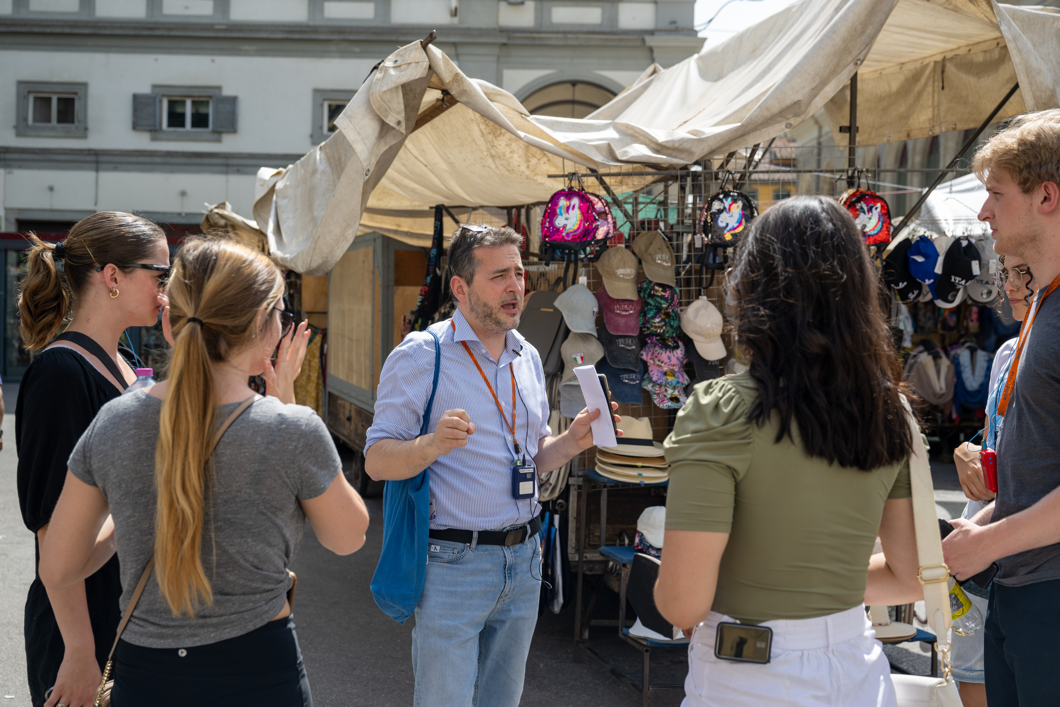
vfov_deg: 27.5
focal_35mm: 49
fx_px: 1443
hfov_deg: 40.3
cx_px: 530
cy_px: 354
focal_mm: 49
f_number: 5
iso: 100
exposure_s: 1/320
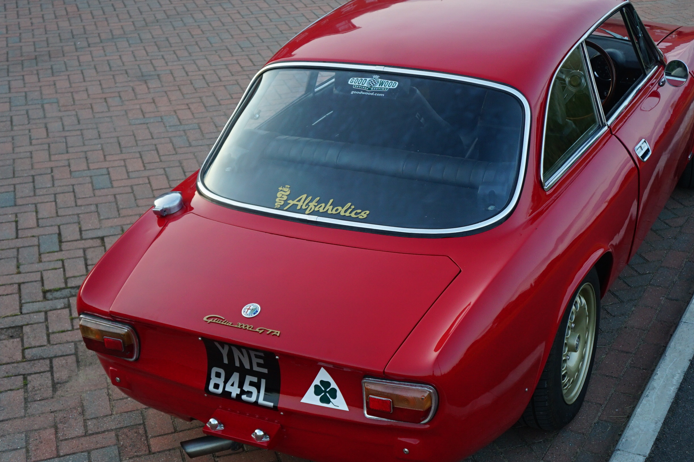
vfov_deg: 25.5
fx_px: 1021
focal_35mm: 53
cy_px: 221
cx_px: 390
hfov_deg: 37.5
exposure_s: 1/60
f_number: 4
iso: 400
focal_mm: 29
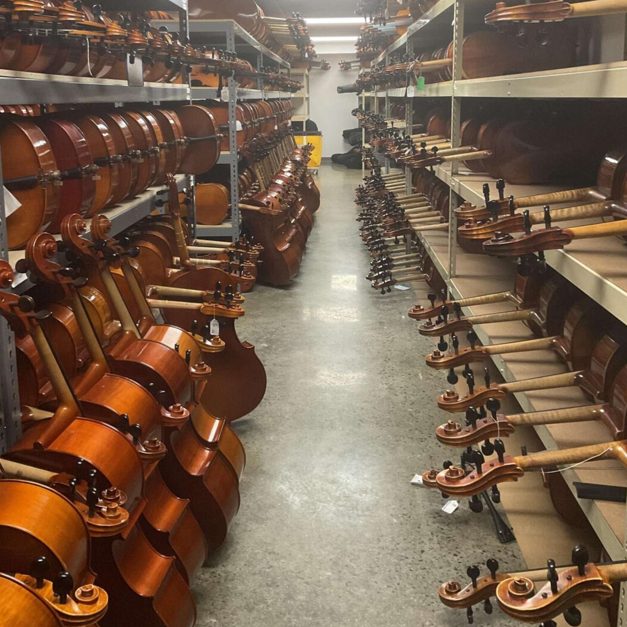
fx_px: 717
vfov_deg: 46.5
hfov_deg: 47.2
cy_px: 208
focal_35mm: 35
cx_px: 312
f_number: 1.8
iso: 200
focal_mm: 3
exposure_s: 1/60
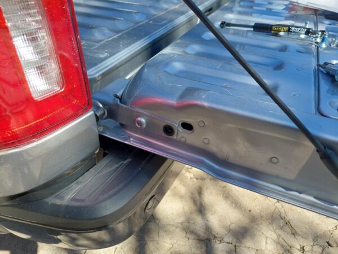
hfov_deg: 71.6
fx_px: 234
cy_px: 127
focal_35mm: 24
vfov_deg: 56.8
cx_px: 169
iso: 40
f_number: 1.8
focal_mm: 5.23
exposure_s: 1/489
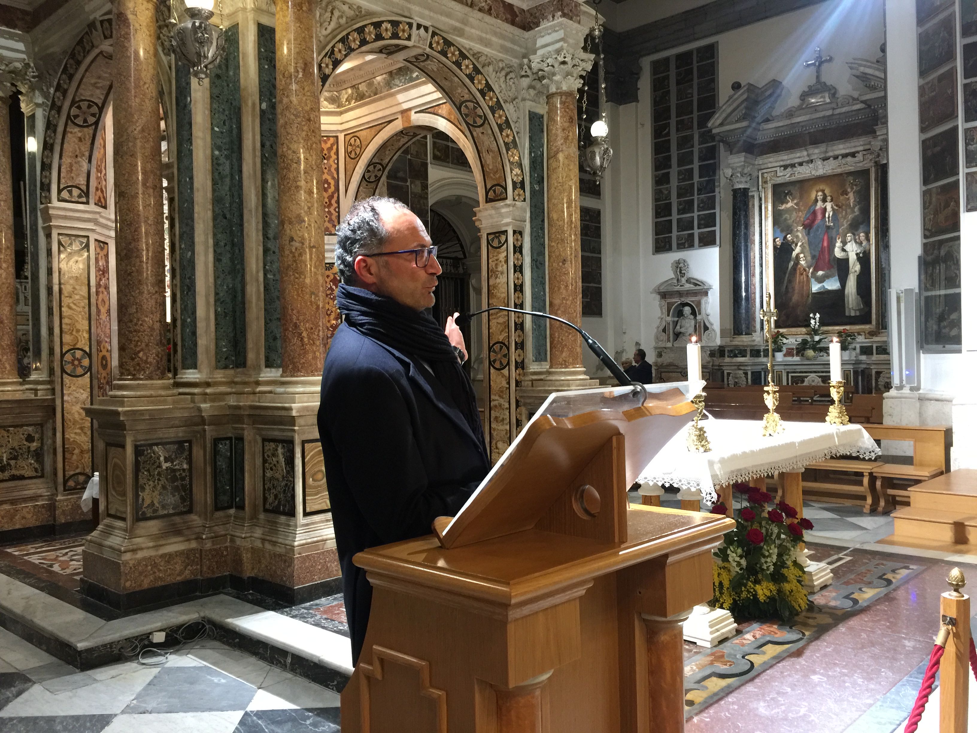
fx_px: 818
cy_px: 366
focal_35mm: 29
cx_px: 488
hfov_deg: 61.7
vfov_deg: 48.2
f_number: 2.2
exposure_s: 1/10
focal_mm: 4.15
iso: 125
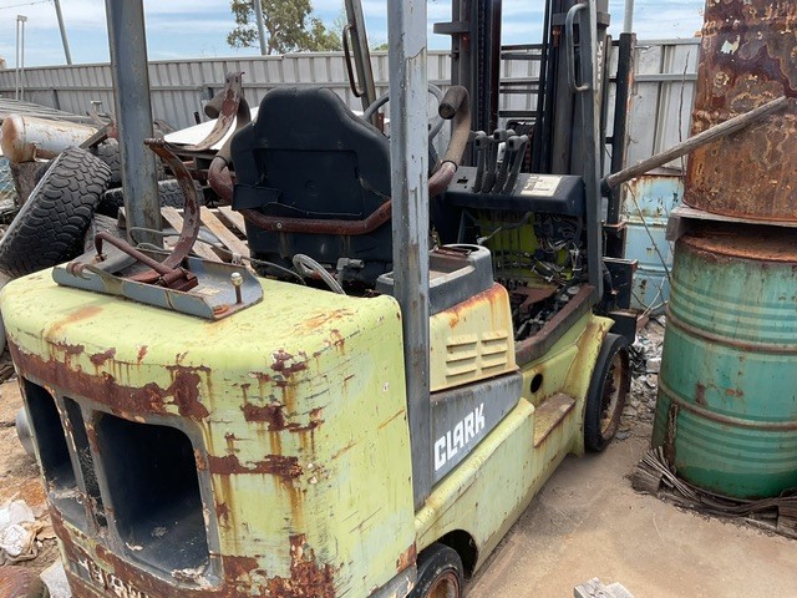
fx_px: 668
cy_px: 299
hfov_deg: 61.7
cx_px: 398
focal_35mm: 29
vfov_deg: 48.2
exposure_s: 1/912
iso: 16
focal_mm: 3
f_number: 1.8
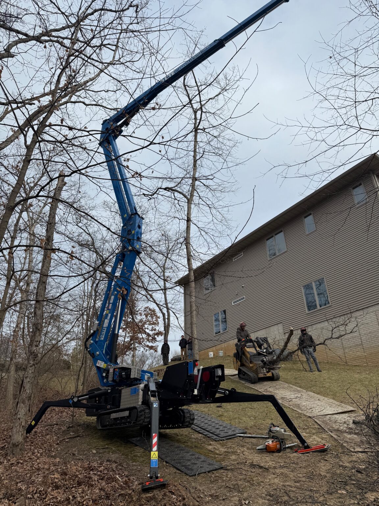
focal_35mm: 24
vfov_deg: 71.6
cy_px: 253
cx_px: 190
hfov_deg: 56.8
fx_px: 350
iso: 80
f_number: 1.78
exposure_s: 1/3584
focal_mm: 6.76
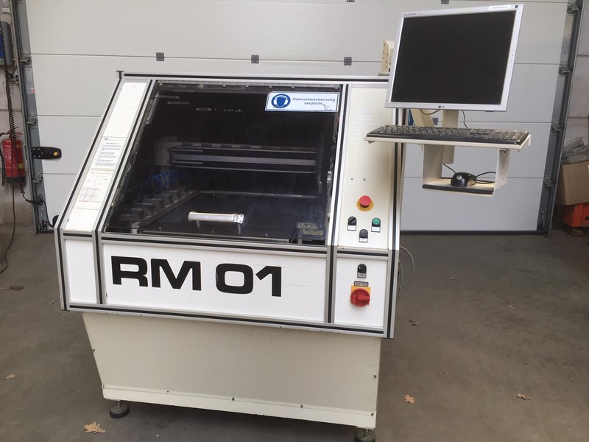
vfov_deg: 48.2
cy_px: 221
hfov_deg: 61.7
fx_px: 493
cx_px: 294
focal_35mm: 29
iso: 50
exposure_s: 1/100
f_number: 2.2
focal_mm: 4.15
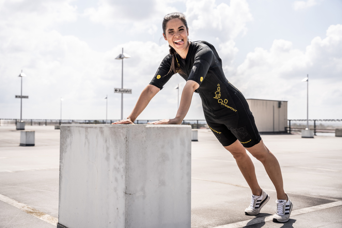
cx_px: 171
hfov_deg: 47.0
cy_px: 114
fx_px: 393
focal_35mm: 41
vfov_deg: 32.3
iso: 100
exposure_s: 1/1000
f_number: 4
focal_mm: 41.4
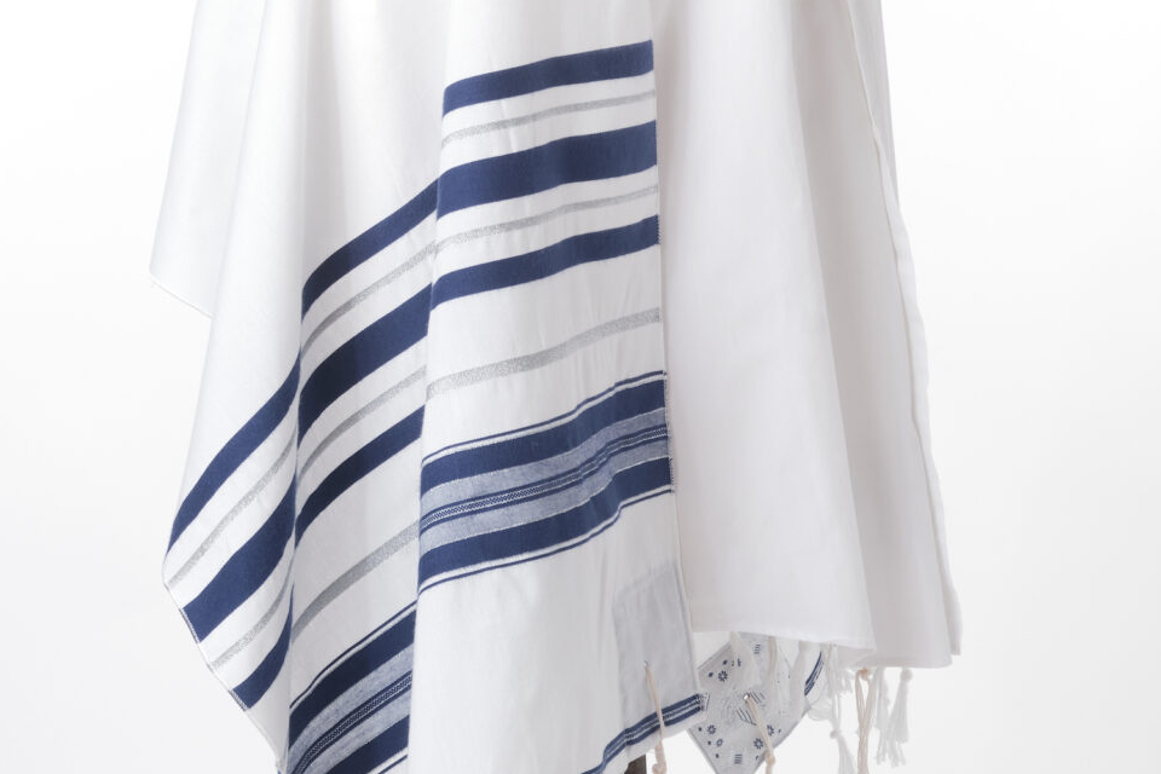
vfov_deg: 11.4
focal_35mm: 120
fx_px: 3870
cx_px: 567
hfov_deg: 17.1
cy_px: 80
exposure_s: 1/125
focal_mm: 50
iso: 250
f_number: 11
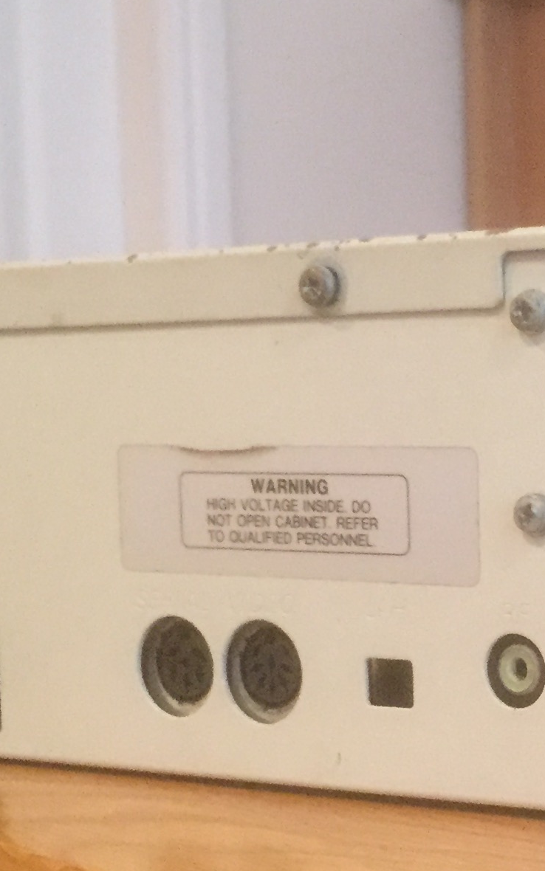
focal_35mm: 85
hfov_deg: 14.7
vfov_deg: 24.2
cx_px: 707
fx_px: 2019
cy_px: 611
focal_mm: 4.15
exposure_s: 1/17
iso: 320
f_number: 2.2
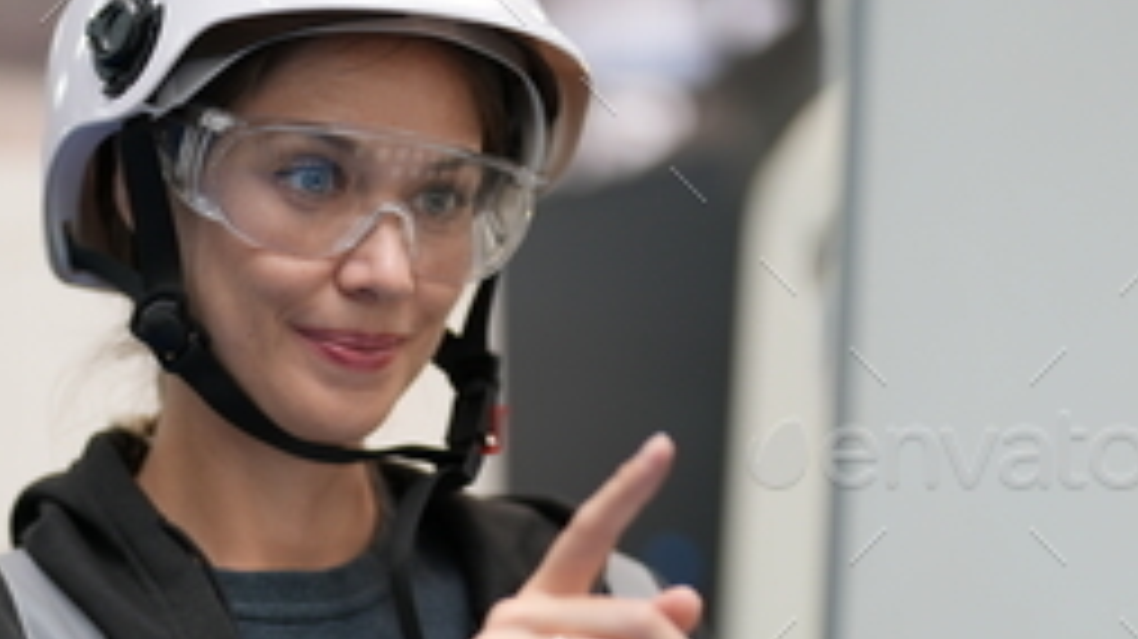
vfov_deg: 9.8
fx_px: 3679
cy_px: 664
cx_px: 261
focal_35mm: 122
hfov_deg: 17.5
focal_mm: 50
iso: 100
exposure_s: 1/125
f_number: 1.2
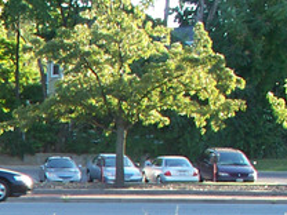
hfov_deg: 10.2
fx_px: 1468
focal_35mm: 177
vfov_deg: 8.0
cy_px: 441
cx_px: -309
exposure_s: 1/80
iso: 64
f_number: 2.8
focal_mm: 7.54
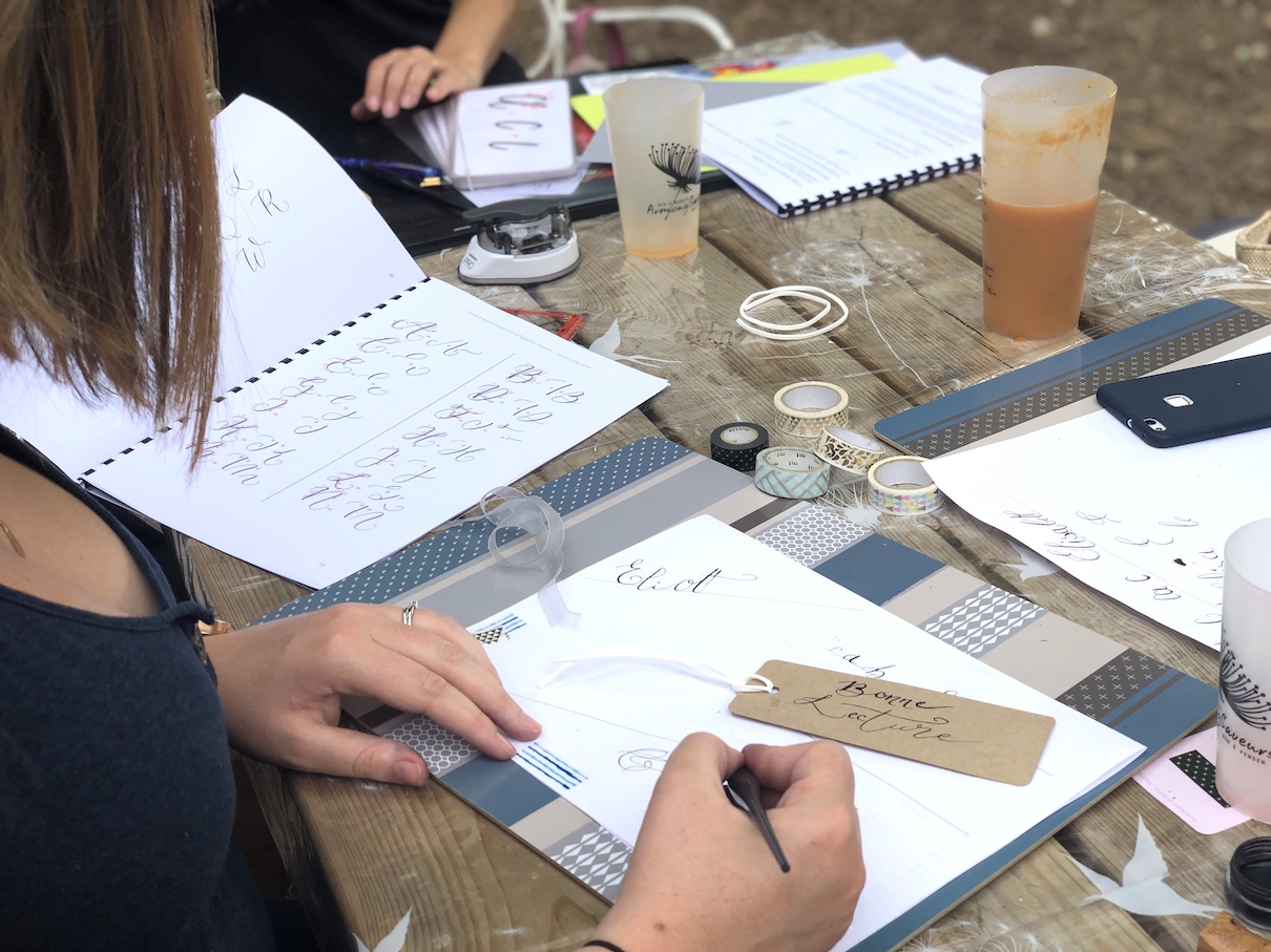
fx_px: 1909
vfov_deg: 28.0
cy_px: 476
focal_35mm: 52
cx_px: 636
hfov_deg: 36.8
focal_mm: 6
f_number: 2.4
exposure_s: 1/457
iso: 16
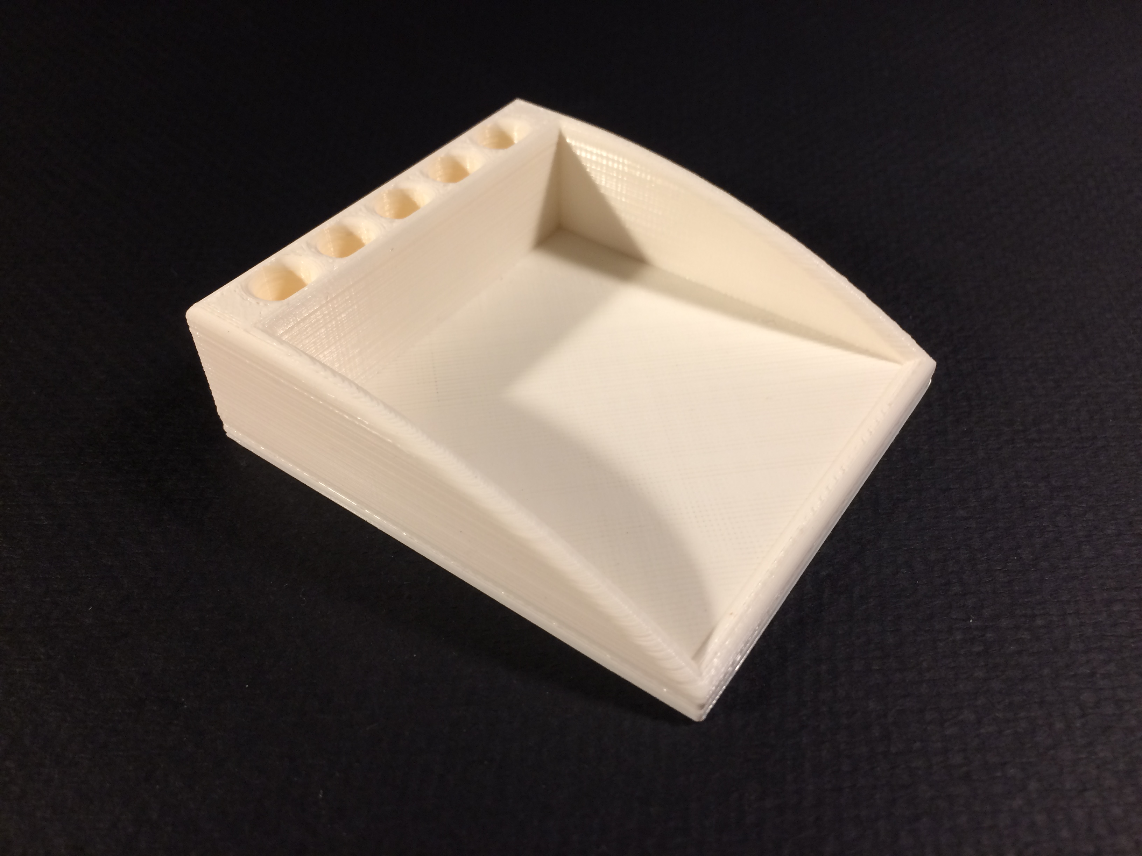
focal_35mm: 29
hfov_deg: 61.7
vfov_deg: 48.2
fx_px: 957
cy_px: 428
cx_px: 571
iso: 32
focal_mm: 4.15
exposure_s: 1/30
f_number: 2.2
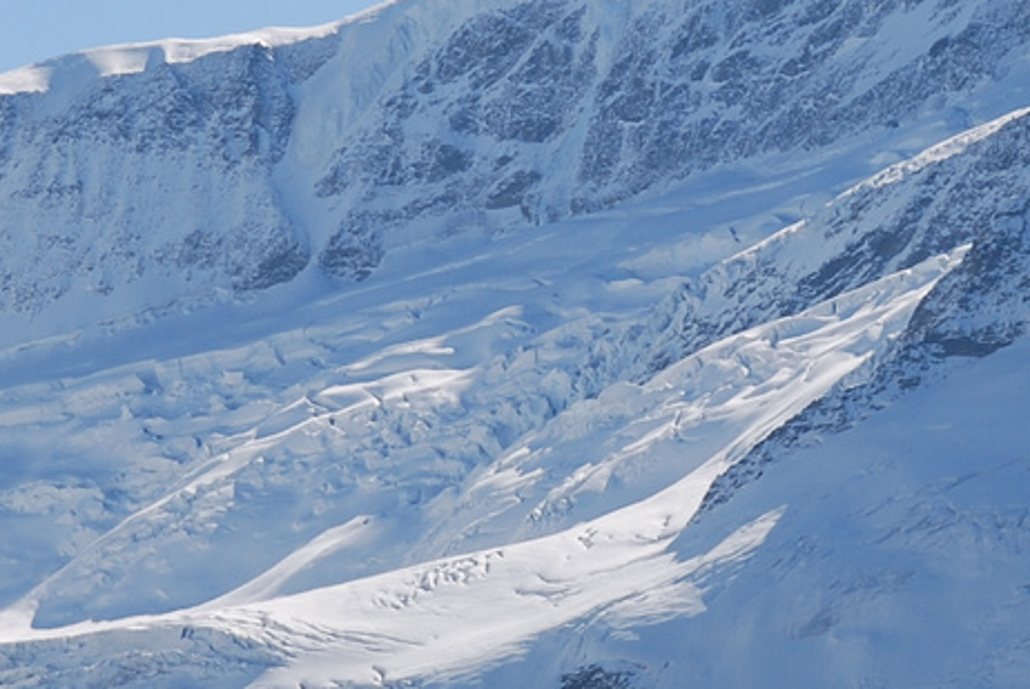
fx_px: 11999
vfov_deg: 3.3
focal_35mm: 419
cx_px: 632
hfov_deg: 4.9
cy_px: 239
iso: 100
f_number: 10
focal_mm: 80
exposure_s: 1/250
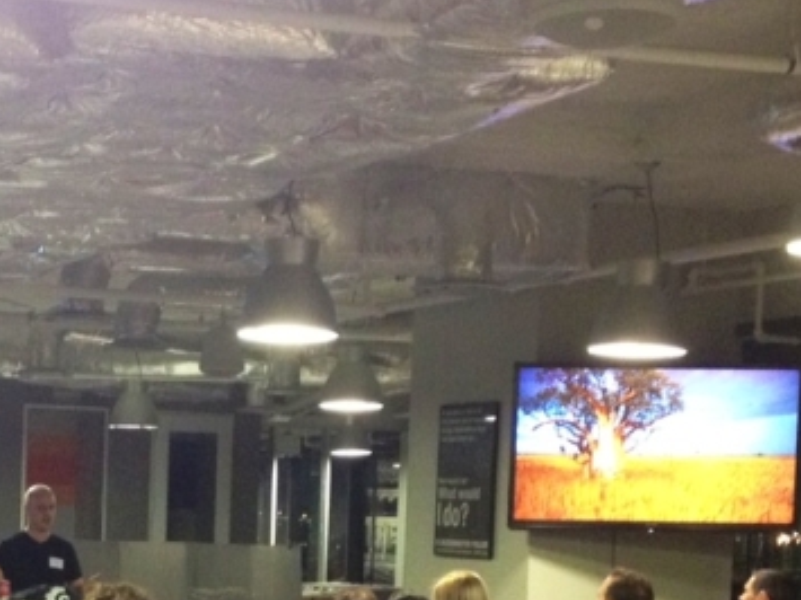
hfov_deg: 19.1
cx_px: 83
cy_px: 586
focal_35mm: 101
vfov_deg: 14.4
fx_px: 2336
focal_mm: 4.28
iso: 200
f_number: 2.4
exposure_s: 1/20
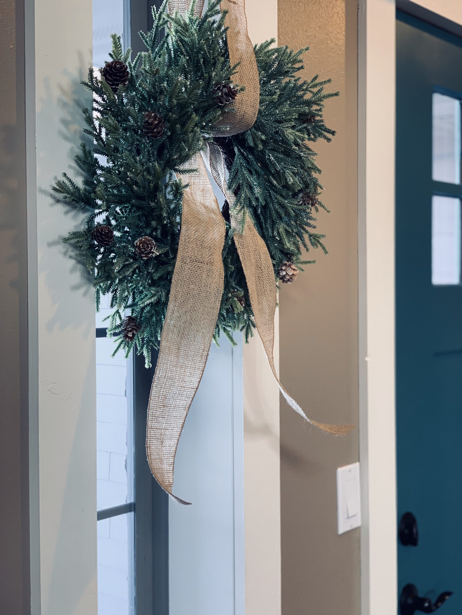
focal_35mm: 52
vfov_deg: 36.8
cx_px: 231
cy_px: 308
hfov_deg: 28.0
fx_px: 925
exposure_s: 1/60
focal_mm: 6
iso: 125
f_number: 2.4
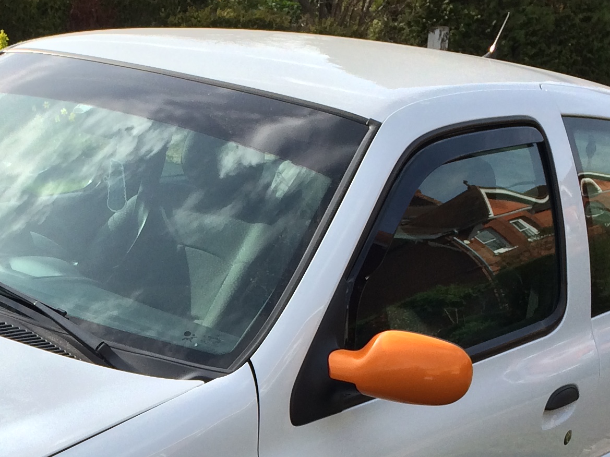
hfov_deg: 23.7
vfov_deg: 17.7
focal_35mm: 81
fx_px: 1427
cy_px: 476
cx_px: 109
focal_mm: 4.15
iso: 32
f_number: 2.2
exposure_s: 1/1053
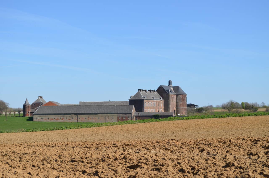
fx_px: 615
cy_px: 89
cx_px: 134
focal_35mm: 82
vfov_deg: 16.5
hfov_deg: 24.7
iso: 100
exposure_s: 1/250
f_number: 8
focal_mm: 55
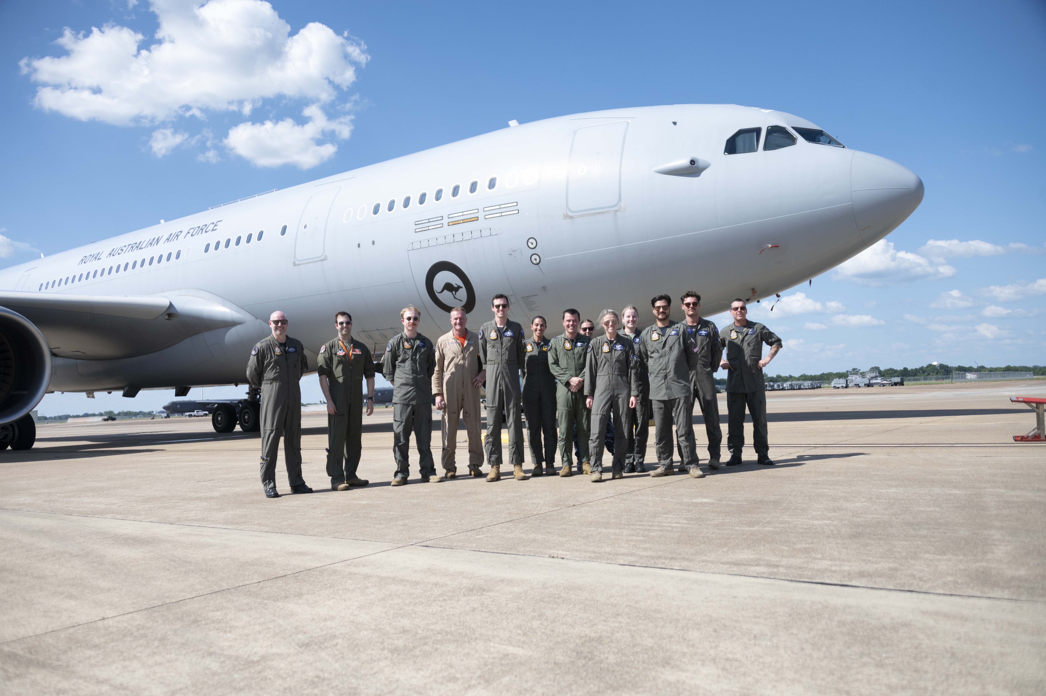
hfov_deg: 65.5
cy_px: 348
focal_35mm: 28
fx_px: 813
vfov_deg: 46.3
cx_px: 523
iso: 800
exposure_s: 1/8000
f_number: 3.5
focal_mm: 28
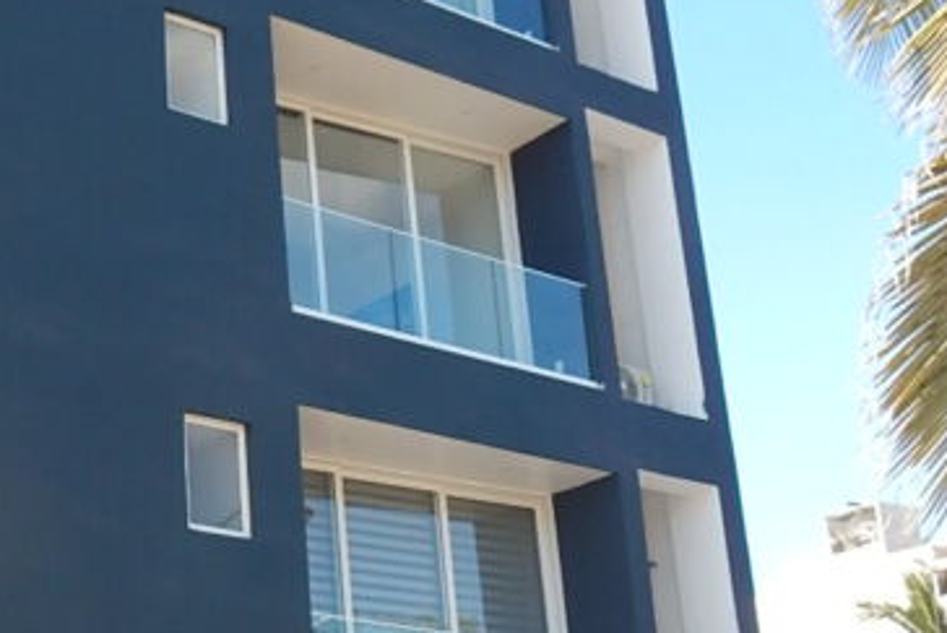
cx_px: -3
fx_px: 1763
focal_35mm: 67
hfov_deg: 28.2
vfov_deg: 20.3
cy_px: 337
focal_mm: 4
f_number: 3
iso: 125
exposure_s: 1/400
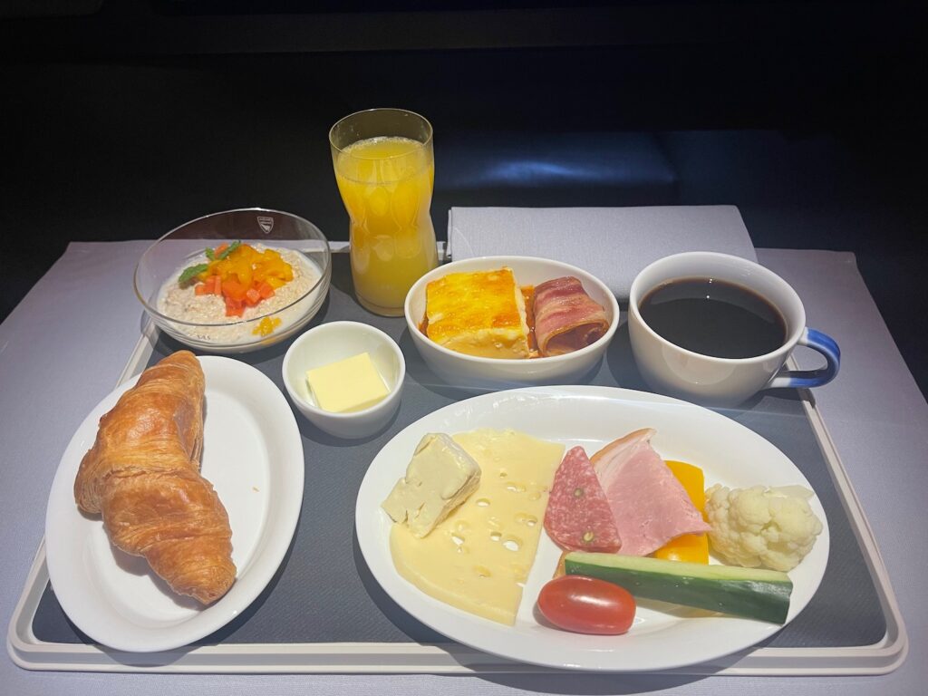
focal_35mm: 26
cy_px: 348
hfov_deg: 67.3
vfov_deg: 53.1
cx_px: 464
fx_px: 697
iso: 160
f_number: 1.6
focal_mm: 5.1
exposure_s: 1/58
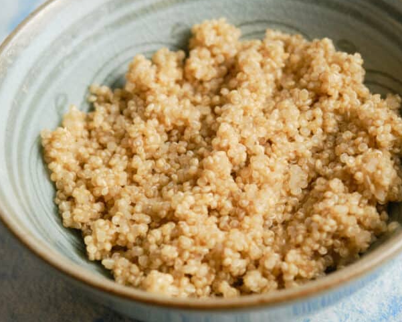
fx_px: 1285
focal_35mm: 108
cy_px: 163
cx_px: 243
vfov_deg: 14.3
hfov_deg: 17.8
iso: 3200
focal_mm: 60
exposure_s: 1/60
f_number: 5.6
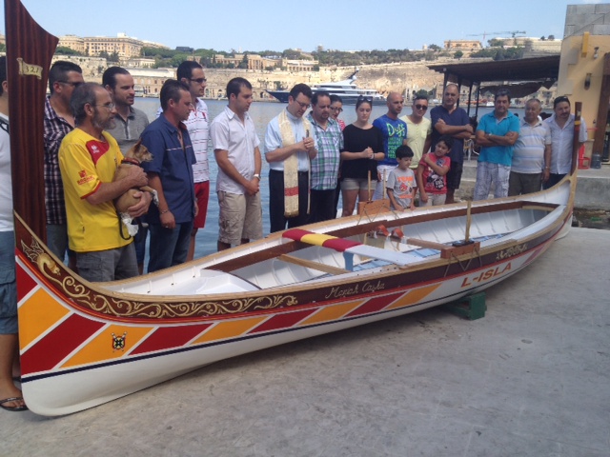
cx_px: 305
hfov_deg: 52.6
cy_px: 228
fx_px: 617
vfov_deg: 40.7
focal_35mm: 35
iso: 50
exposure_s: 1/1082
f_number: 2.4
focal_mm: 4.28
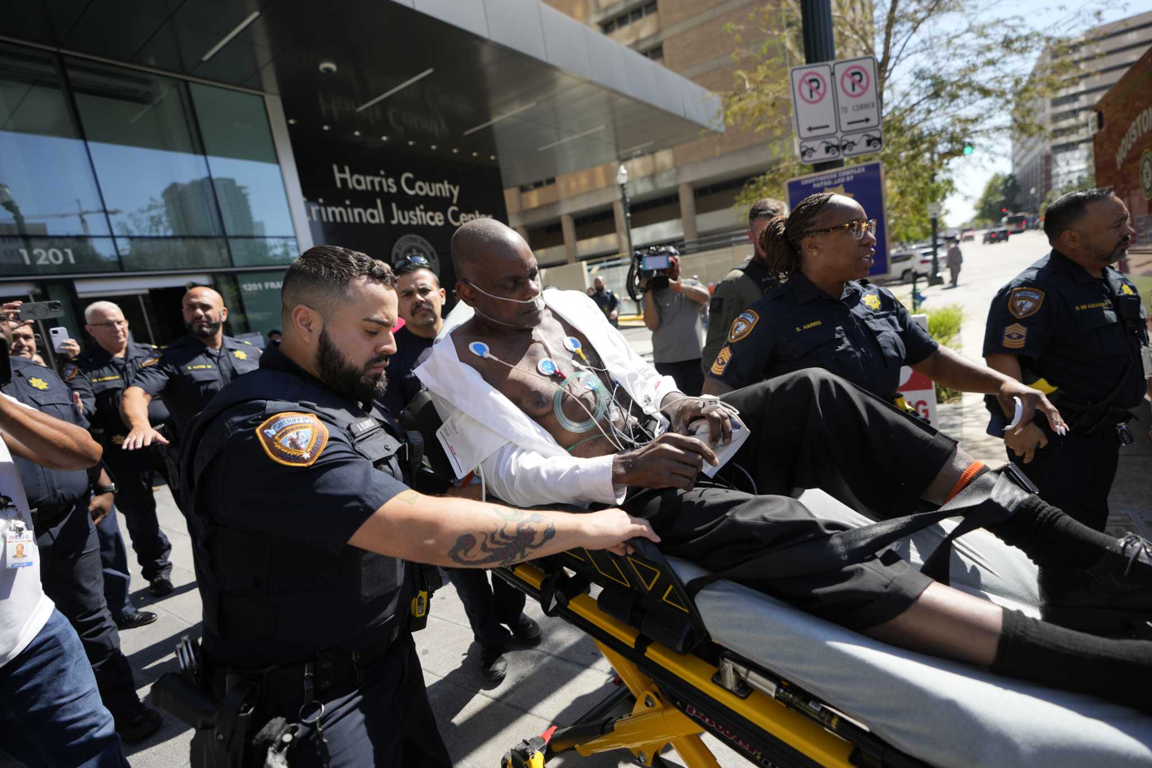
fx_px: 544
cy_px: 384
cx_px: 576
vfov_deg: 70.4
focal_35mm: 17
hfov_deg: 93.3
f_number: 2.8
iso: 200
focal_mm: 17
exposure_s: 1/2000
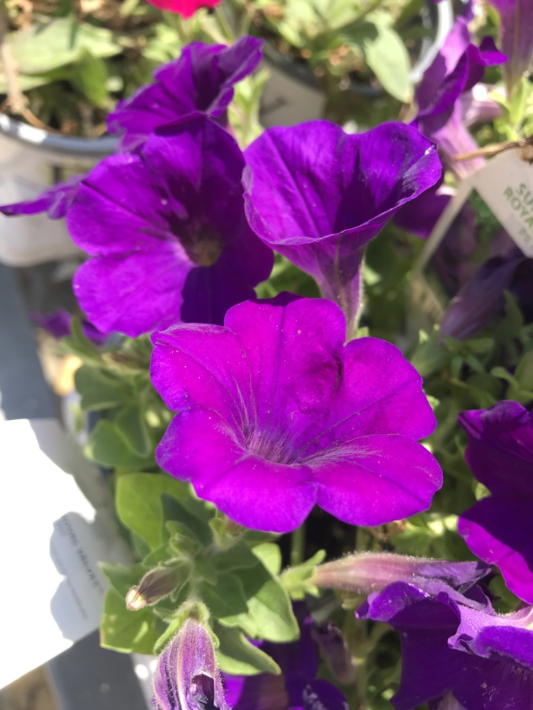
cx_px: 266
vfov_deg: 63.4
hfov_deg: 49.7
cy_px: 355
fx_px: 575
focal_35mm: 28
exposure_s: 1/656
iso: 20
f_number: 1.8
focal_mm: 3.99
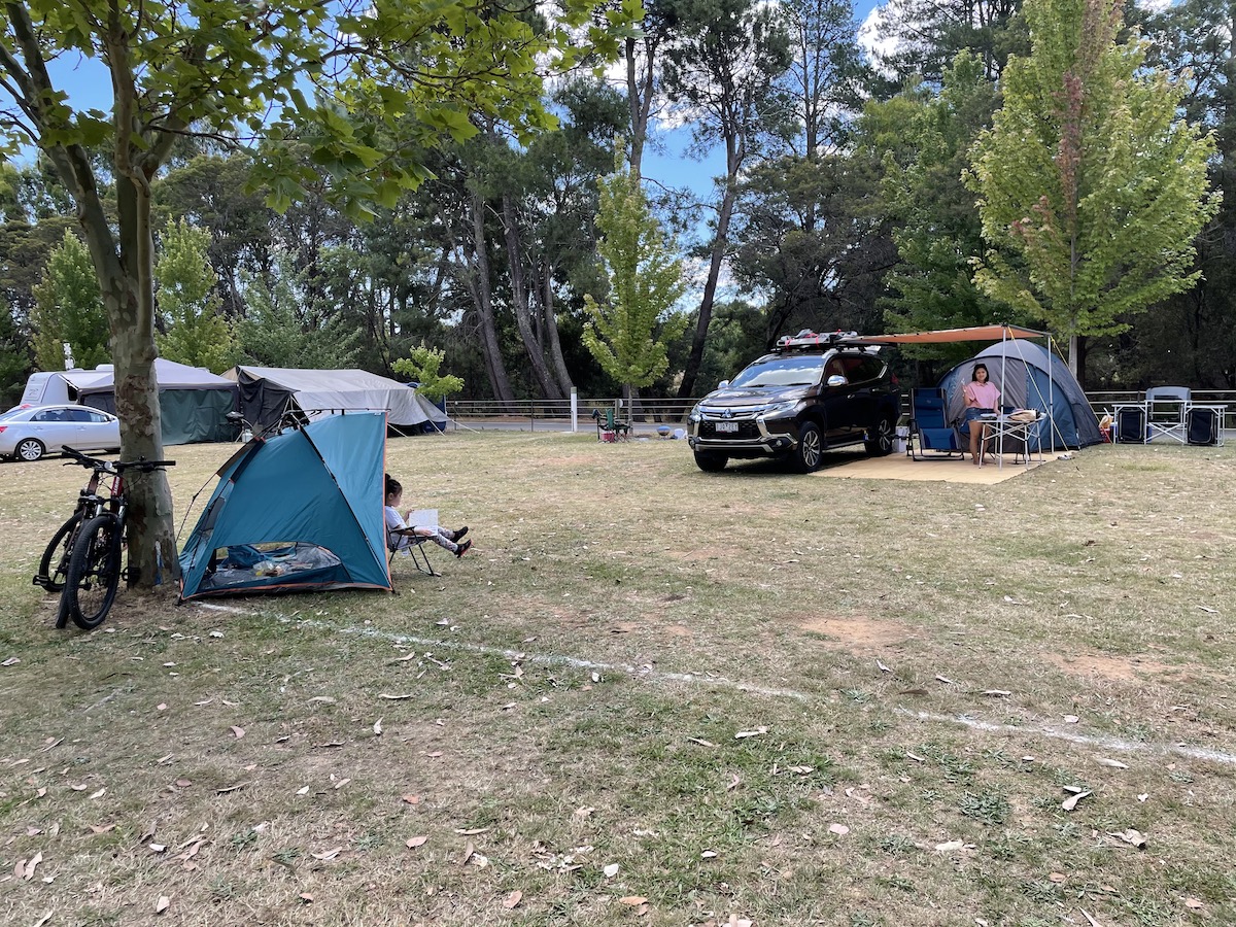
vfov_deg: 53.1
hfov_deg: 67.3
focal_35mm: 26
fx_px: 928
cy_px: 464
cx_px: 618
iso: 32
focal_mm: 4.2
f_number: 1.6
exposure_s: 1/545
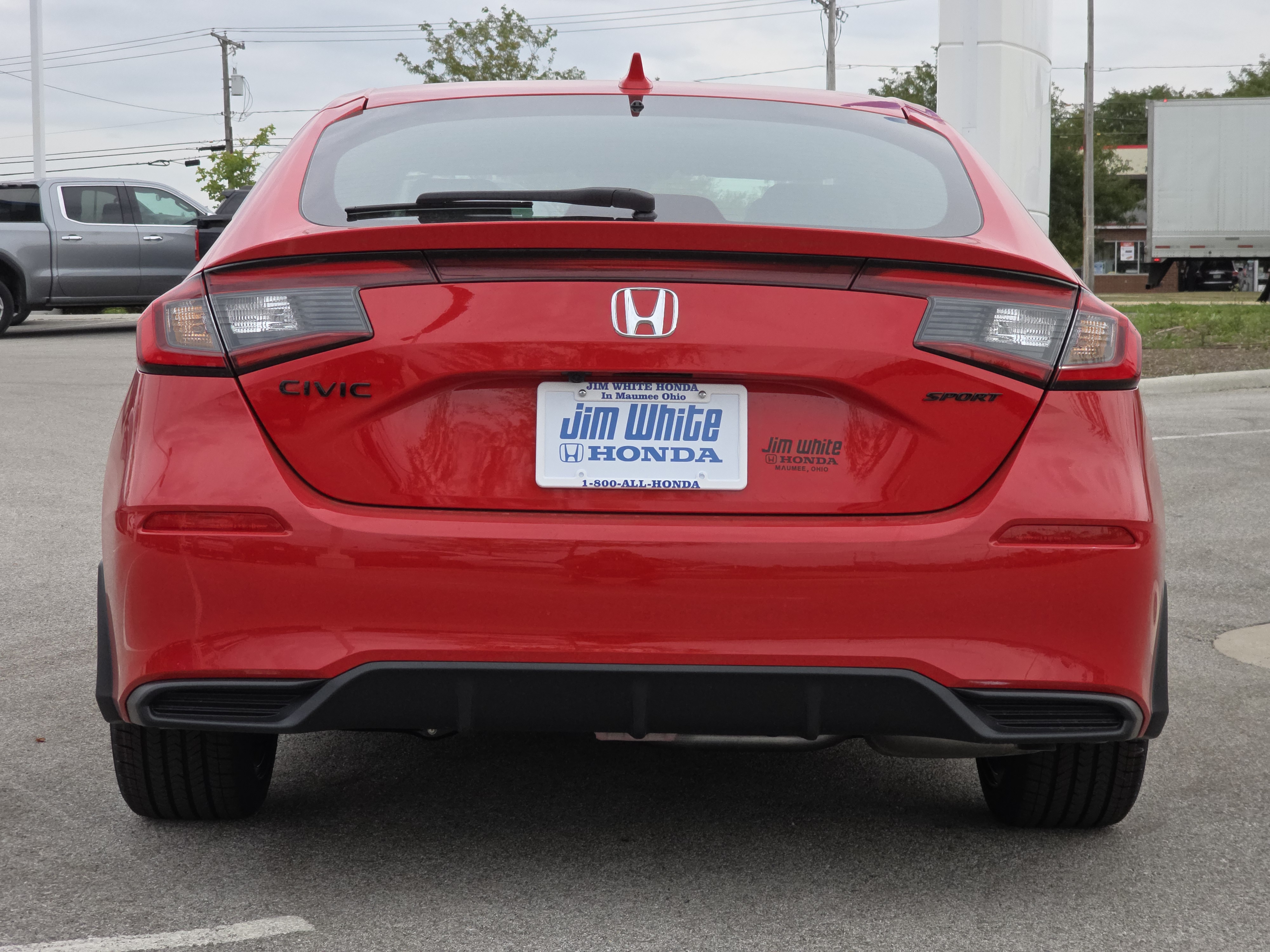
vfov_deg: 21.3
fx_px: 2531
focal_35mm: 69
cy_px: 476
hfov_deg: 28.2
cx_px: 635
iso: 50
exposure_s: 1/1376
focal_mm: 7.9
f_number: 2.4
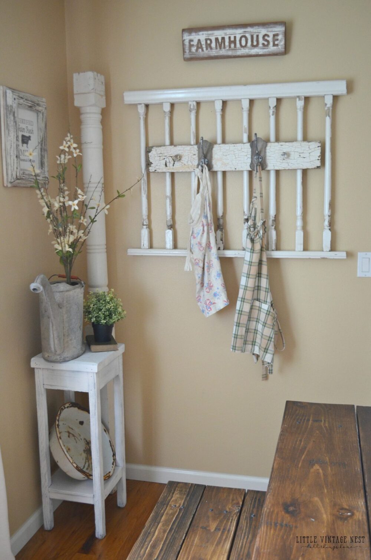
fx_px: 559
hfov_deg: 36.7
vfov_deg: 53.2
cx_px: 186
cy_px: 280
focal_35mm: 36
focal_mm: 24
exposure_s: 1/60
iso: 800
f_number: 4
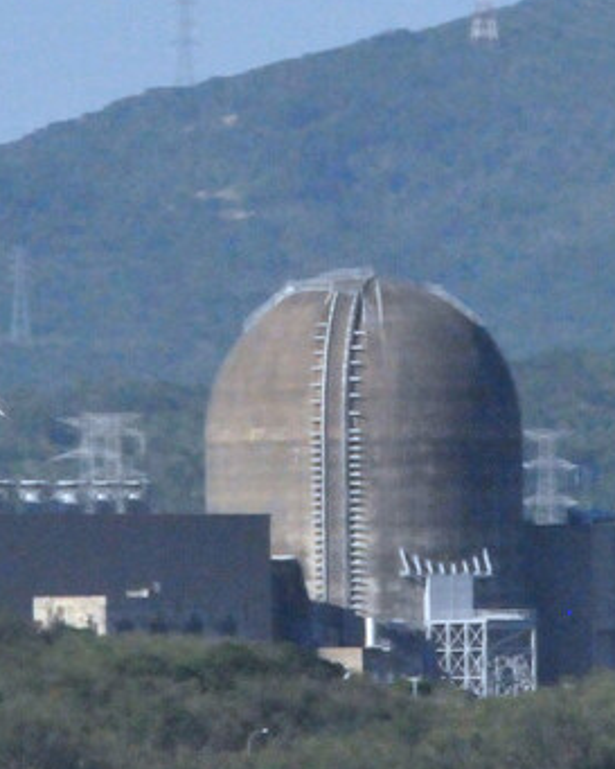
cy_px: 291
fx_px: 22514
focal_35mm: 990
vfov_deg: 2.0
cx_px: 230
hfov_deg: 1.6
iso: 3200
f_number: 22
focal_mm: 200
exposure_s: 1/1600
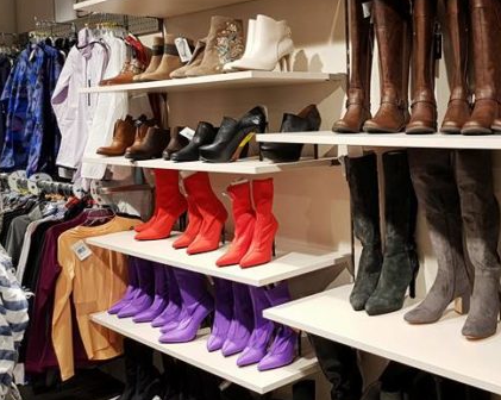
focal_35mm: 42
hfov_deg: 41.9
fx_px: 622
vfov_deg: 35.5
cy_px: 152
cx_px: 402
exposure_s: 1/100
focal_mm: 4.3
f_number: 1.7
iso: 64
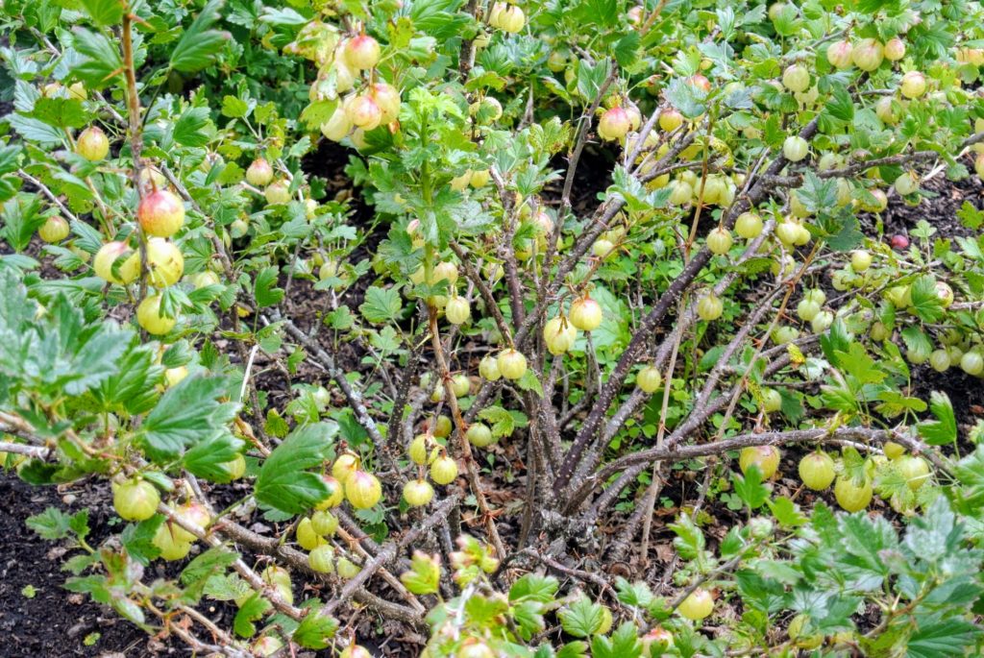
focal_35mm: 81
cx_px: 492
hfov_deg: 25.0
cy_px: 329
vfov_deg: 16.9
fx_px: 2216
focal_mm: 30
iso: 125
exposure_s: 1/125
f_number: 5.6
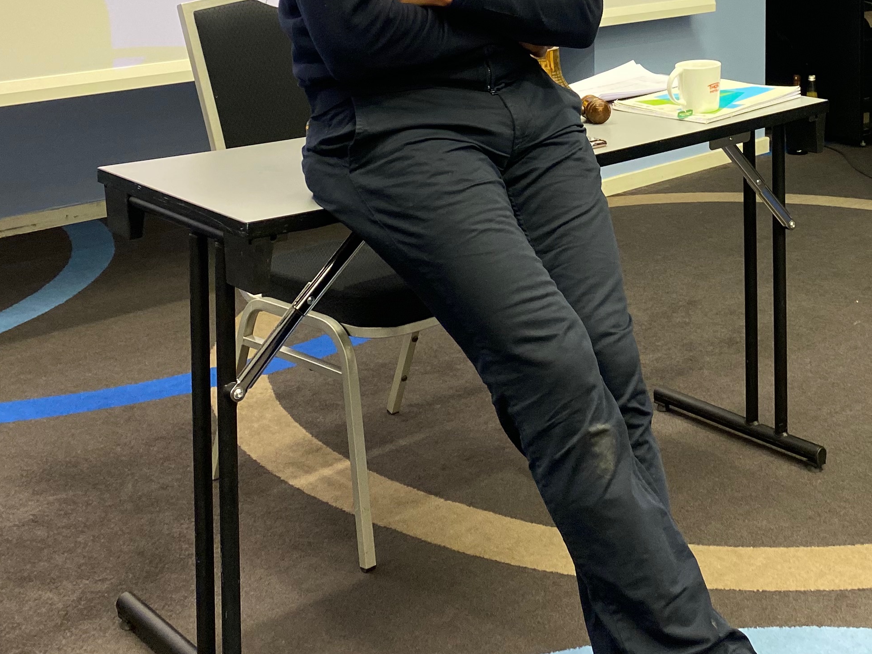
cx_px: 649
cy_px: -20
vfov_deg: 25.5
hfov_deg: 34.8
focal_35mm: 54
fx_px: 1360
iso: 125
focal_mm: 4.25
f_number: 1.8
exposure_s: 1/100
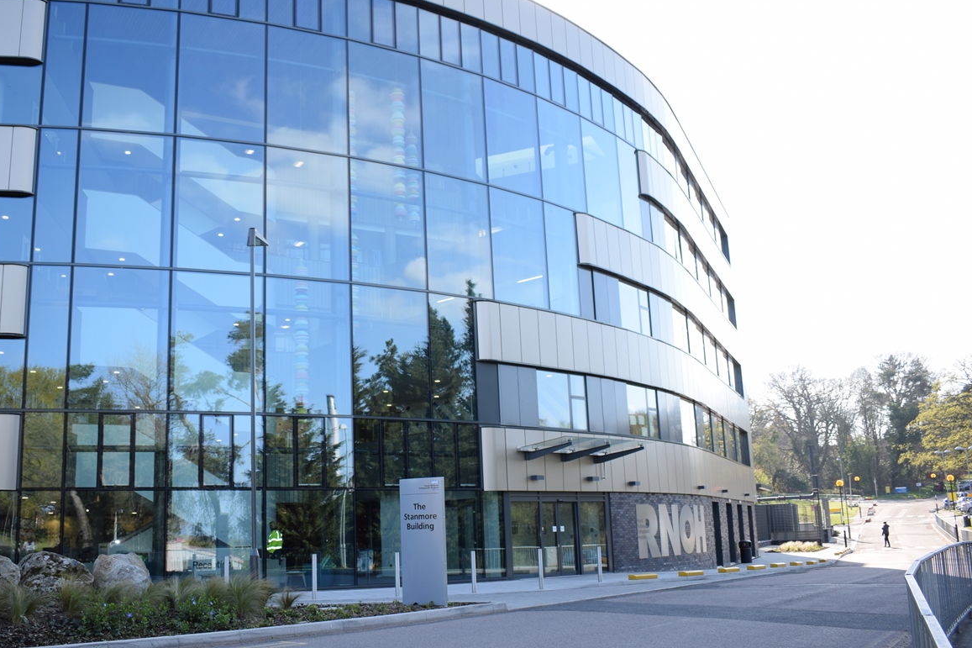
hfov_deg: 54.1
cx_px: 392
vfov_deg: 37.8
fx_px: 945
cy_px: 322
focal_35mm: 35
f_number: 4
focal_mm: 18
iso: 100
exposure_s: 1/200
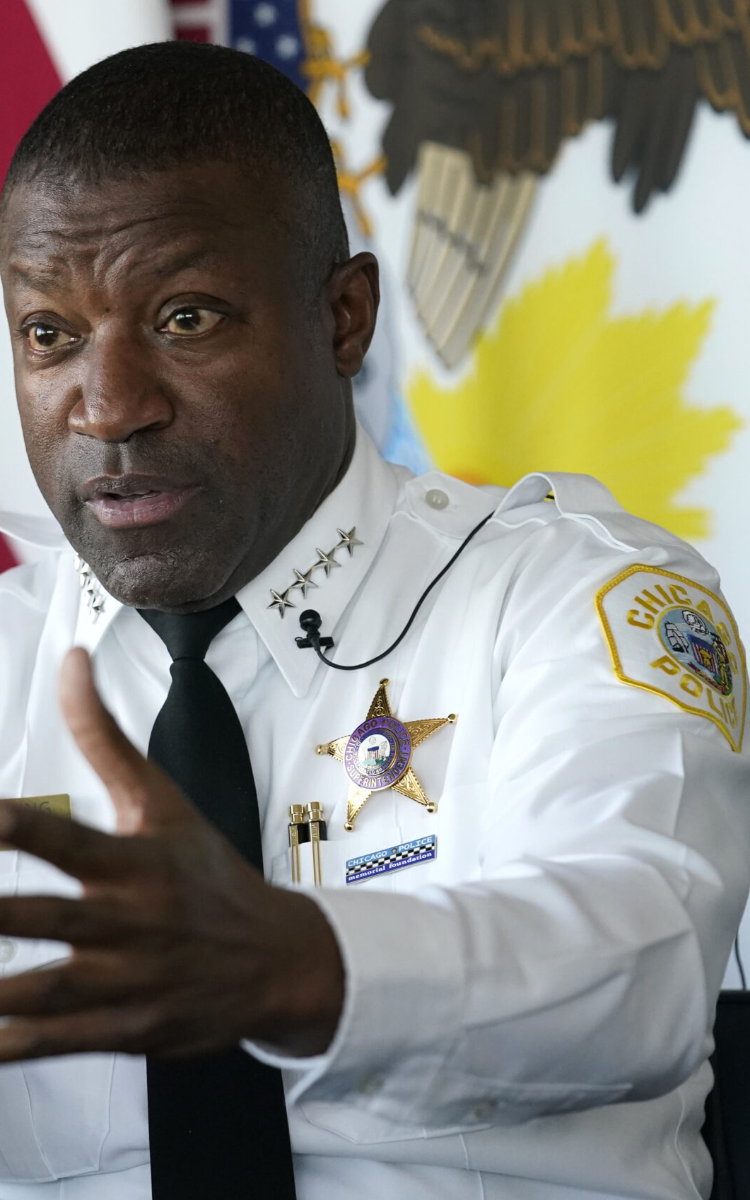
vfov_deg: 11.1
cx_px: 127
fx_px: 6182
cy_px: 600
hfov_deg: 6.9
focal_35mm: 189
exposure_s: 1/1000
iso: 3200
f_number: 3.5
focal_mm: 123
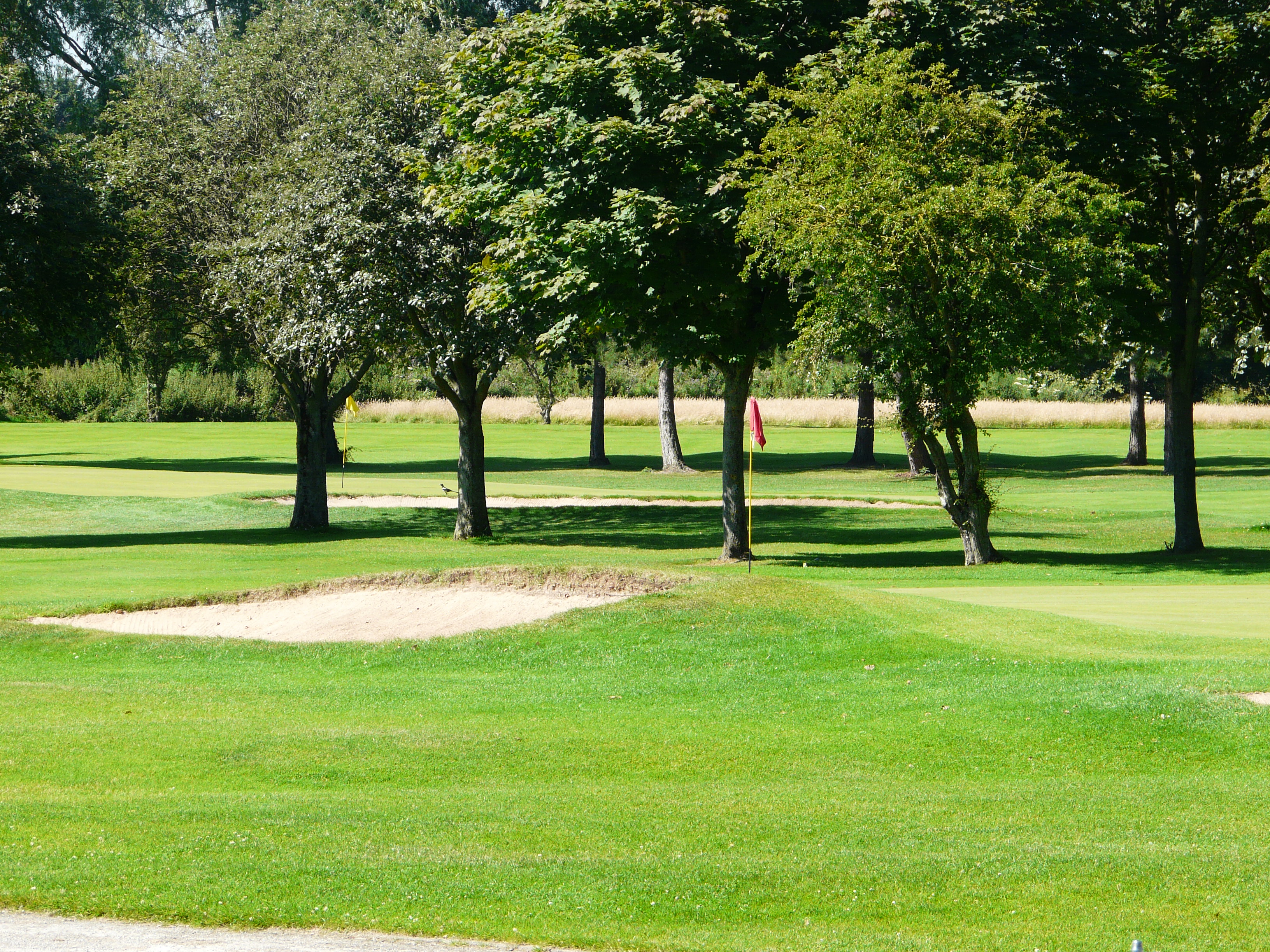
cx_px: 635
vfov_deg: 9.8
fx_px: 5540
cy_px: 476
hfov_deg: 13.1
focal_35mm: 151
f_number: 5
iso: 100
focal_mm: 24.7
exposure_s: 1/250
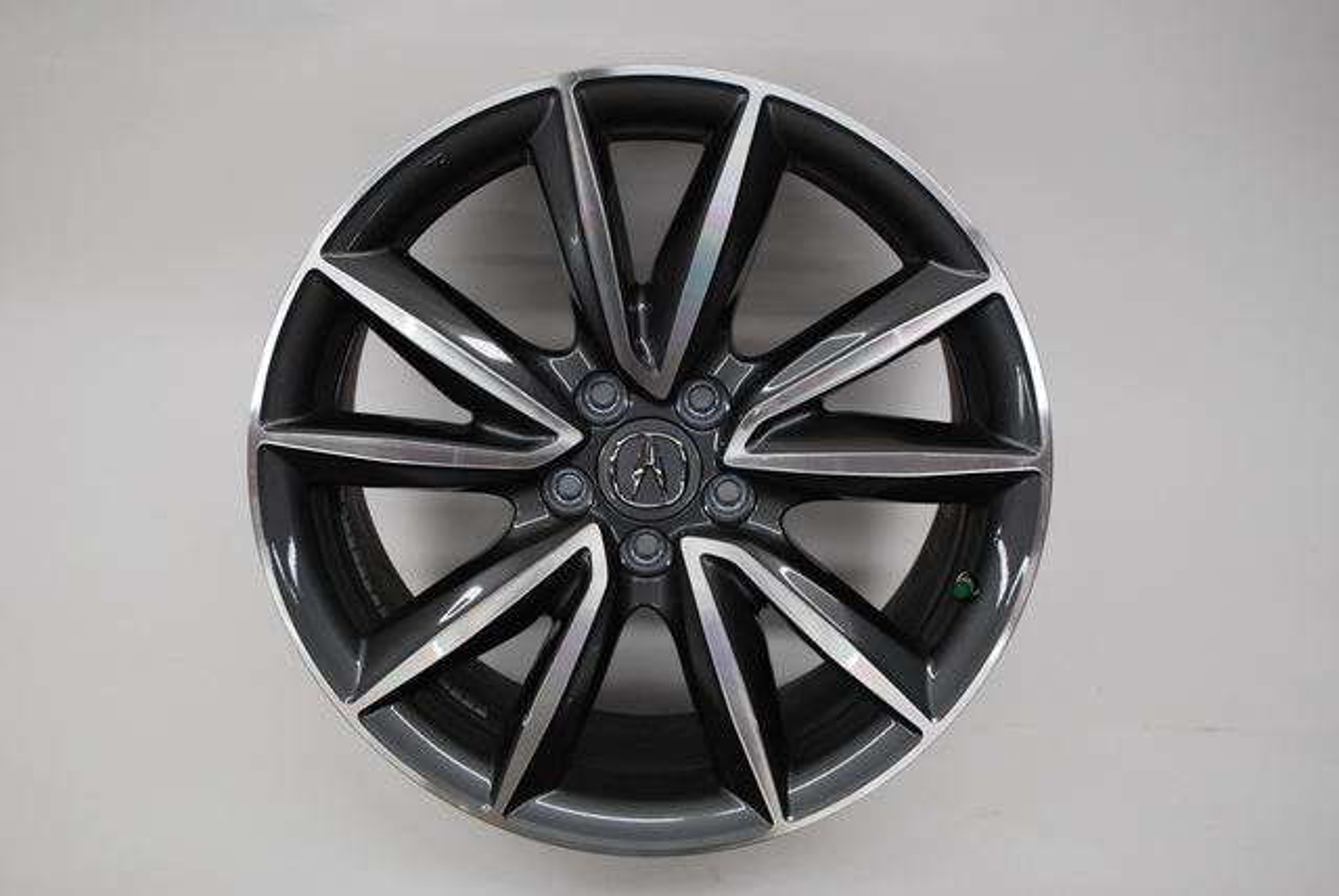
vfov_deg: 34.3
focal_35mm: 39
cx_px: 670
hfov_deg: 49.5
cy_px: 448
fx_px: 1452
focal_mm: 26
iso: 200
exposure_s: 1/50
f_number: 4.5
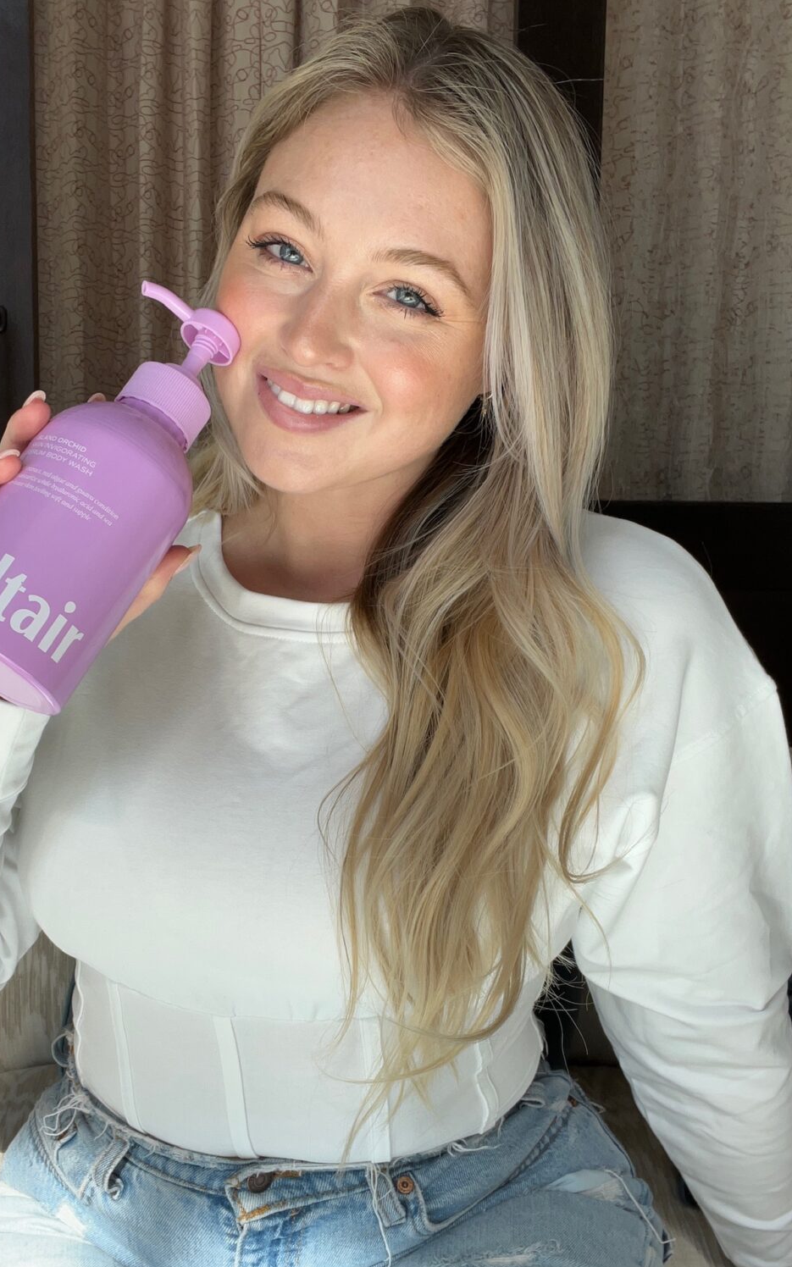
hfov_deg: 37.2
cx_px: 325
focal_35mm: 34
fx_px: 1174
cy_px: 676
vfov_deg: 56.7
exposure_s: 1/123
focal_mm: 2.71
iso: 25
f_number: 2.2
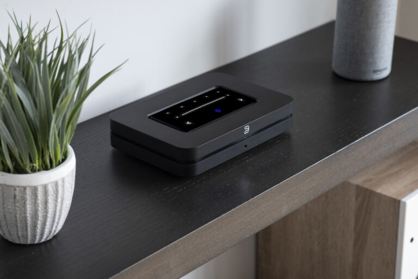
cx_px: 209
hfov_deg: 23.9
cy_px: 140
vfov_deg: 16.1
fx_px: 987
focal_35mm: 85
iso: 640
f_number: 7.1
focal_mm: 85
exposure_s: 1/125
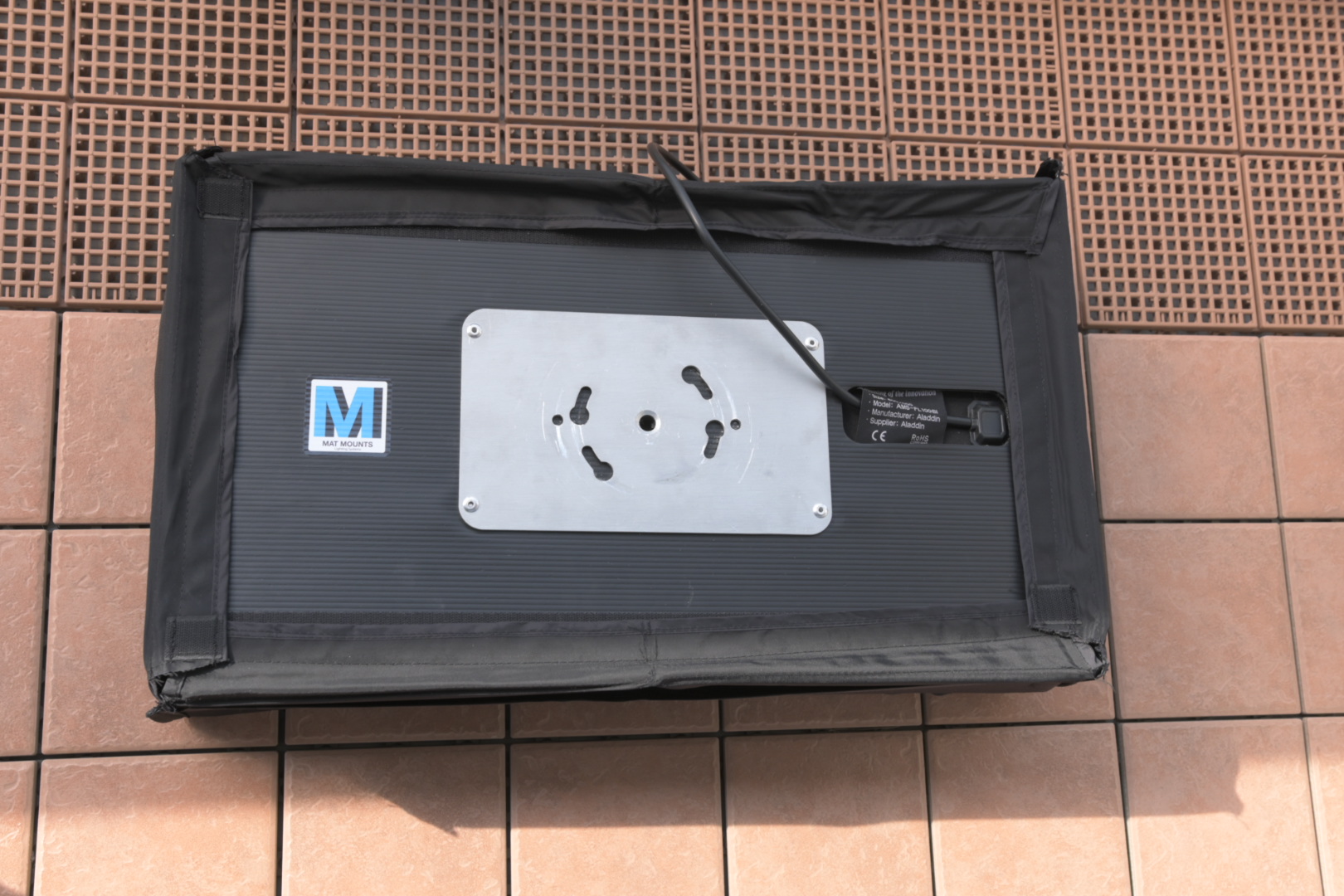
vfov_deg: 34.2
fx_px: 1456
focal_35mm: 39
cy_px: 448
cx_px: 672
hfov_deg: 49.6
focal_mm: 26
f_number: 6.3
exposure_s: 1/125
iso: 200
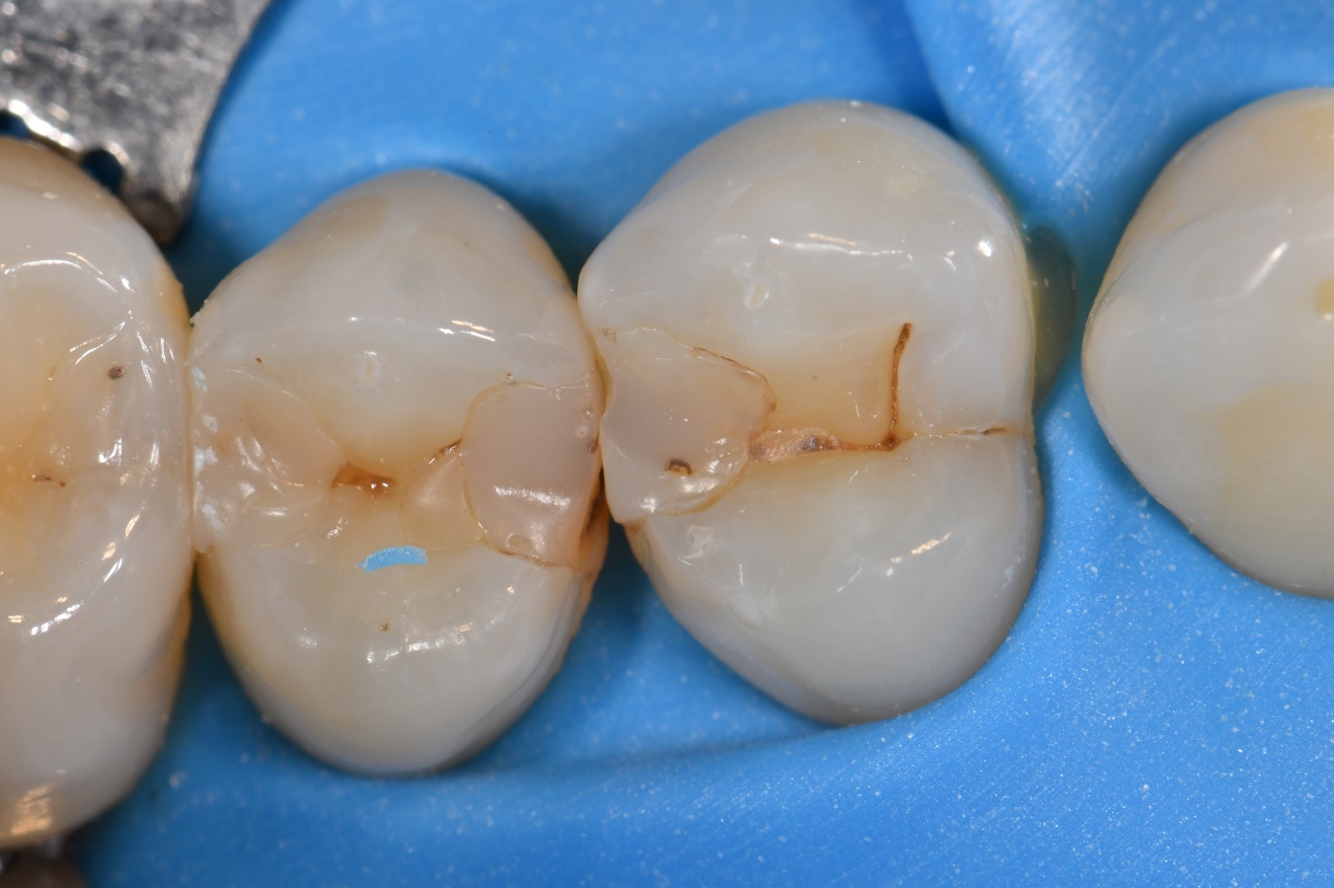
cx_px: 667
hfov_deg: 13.1
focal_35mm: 157
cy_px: 444
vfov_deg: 8.7
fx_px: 5815
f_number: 32
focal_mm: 105
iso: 200
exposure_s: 1/160
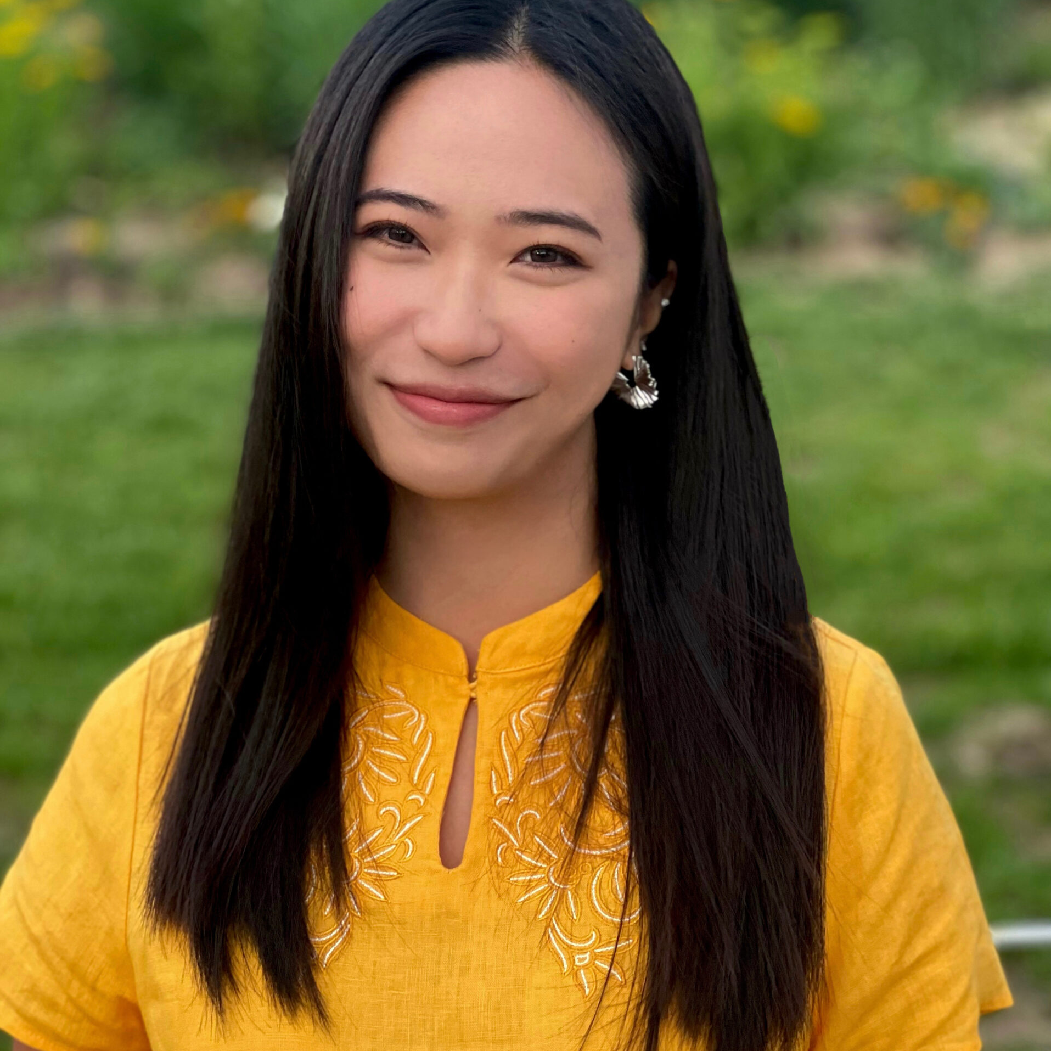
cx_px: 526
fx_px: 3126
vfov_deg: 19.1
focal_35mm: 91
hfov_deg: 19.1
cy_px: 530
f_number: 2.8
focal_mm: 9
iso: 100
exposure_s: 1/121
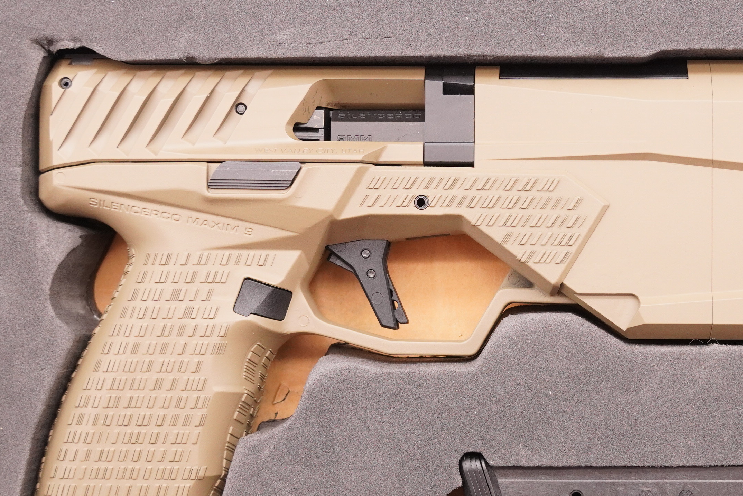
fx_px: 1528
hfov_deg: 27.1
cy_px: 301
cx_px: 526
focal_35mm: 74
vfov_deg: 18.4
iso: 1000
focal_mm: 25
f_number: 5.6
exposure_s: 1/125
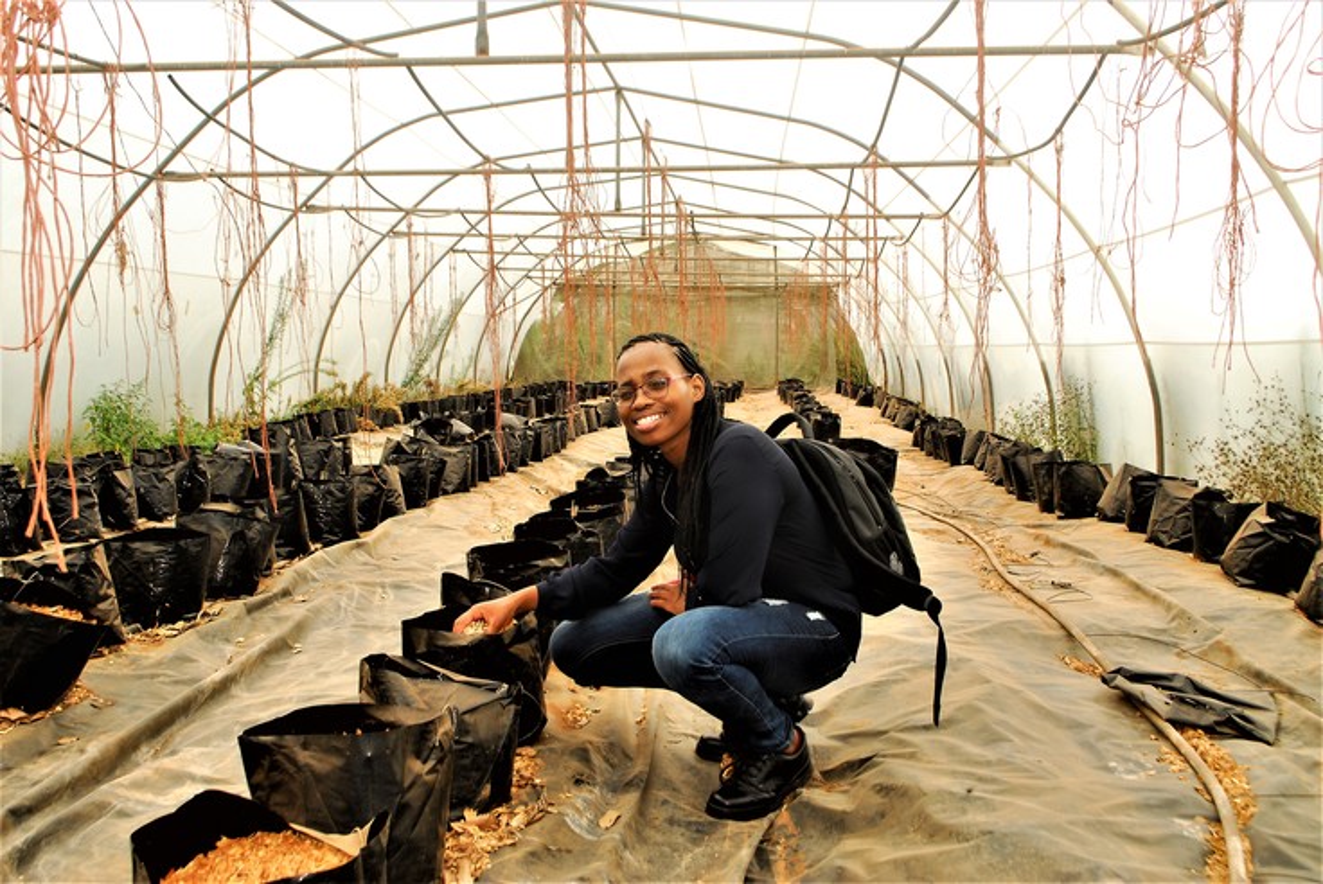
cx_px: 662
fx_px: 1214
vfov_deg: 40.0
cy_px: 442
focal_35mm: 33
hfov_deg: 57.2
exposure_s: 1/60
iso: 200
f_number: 8
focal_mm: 22
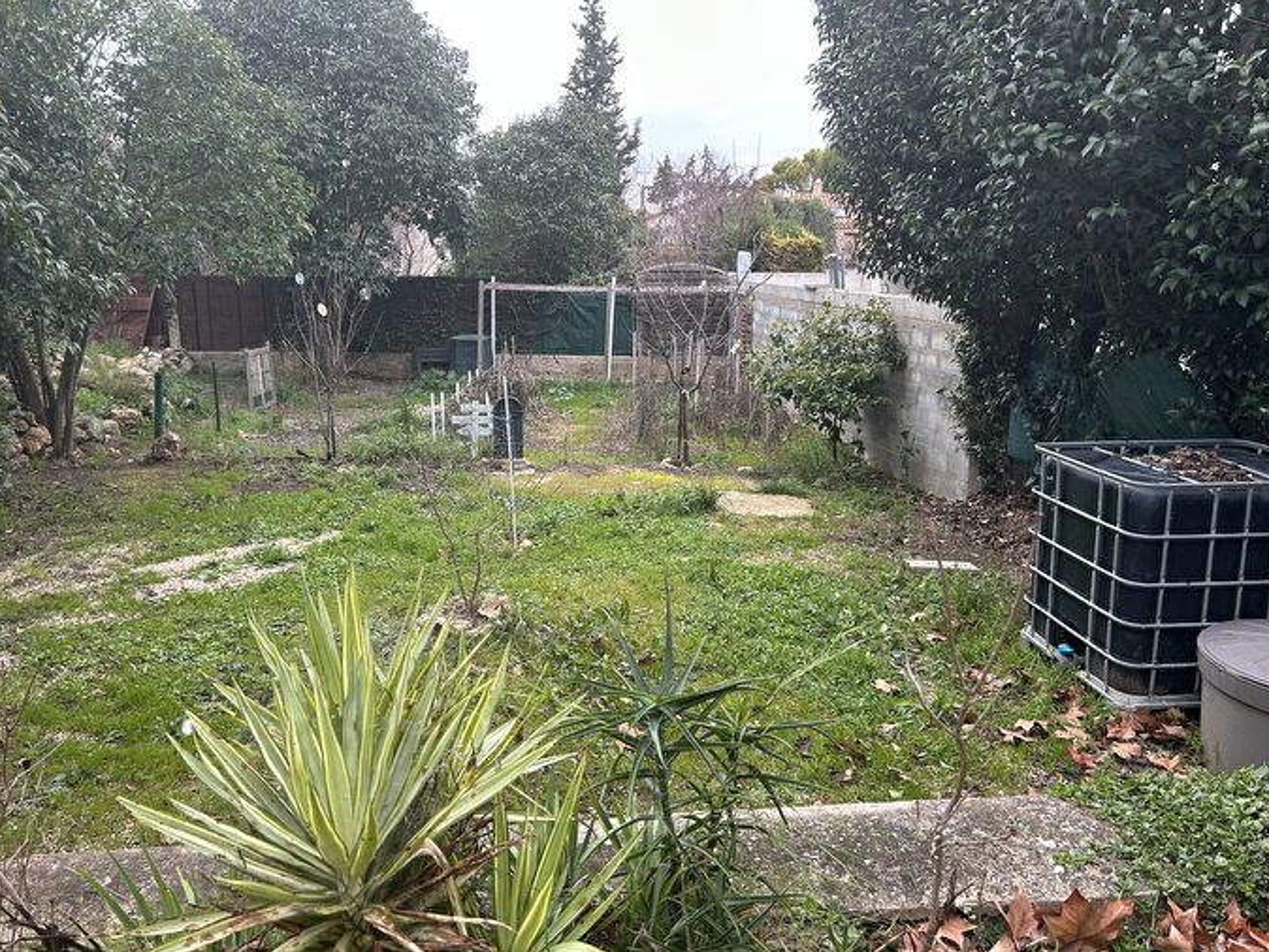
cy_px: 460
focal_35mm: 27
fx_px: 990
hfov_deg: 65.3
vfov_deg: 51.4
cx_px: 623
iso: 50
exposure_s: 1/121
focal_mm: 5.7
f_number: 1.5
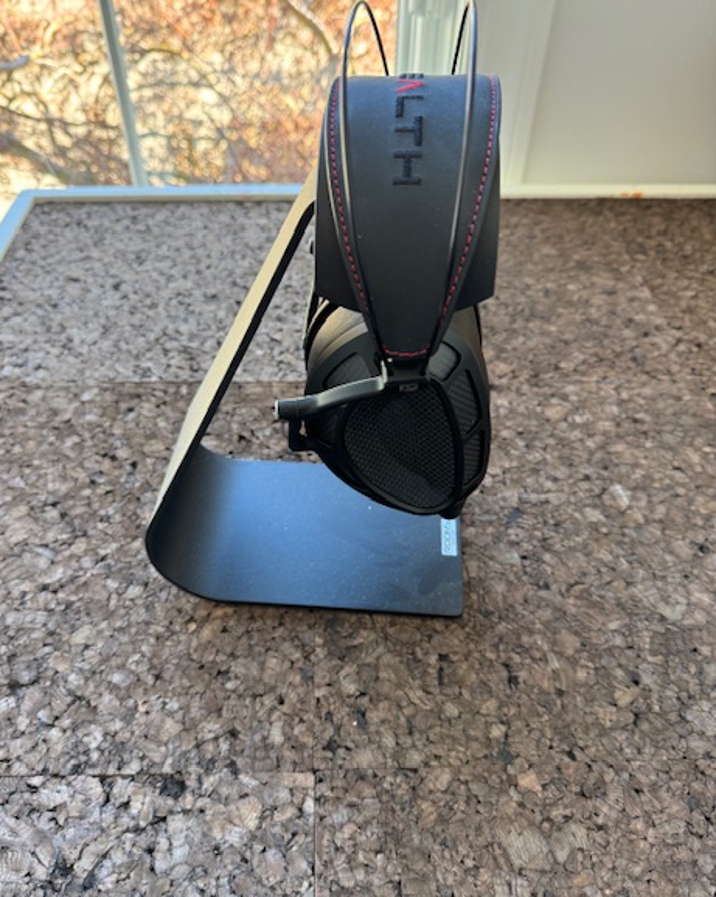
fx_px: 689
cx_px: 345
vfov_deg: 66.0
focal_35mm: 26
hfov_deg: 54.9
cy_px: 468
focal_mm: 6.86
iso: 200
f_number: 1.78
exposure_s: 1/121
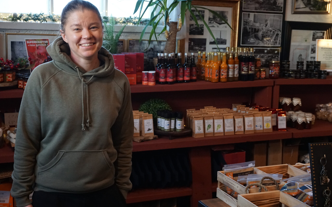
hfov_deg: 39.9
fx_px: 457
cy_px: 110
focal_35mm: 51
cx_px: 166
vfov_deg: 25.6
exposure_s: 1/60
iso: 2500
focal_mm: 33
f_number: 7.1
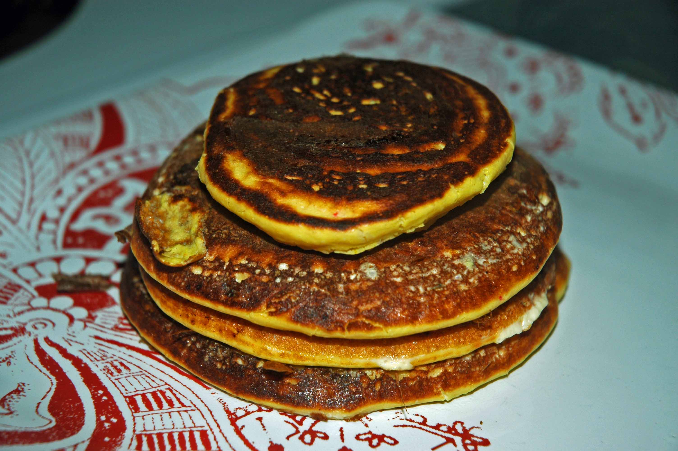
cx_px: 339
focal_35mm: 105
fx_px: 1976
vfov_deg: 13.0
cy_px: 226
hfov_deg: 19.5
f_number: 5.6
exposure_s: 1/125
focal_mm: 70
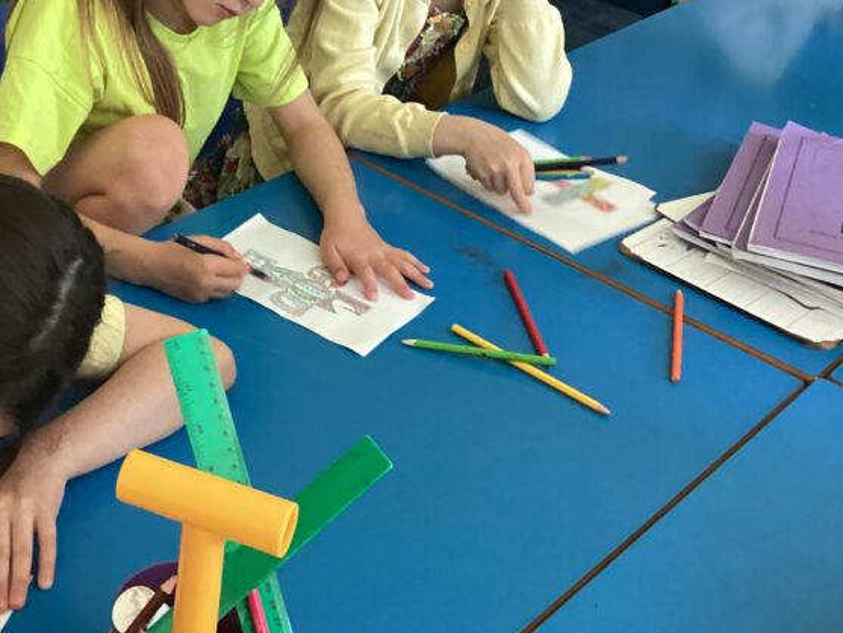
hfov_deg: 32.7
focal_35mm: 57
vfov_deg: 25.5
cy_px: 215
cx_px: 157
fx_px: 1388
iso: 320
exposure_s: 1/33
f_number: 2.4
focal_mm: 3.3
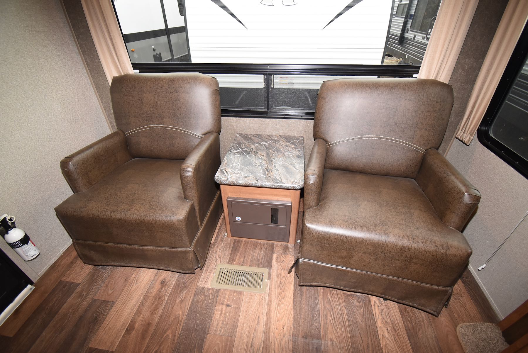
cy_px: 176
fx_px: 220
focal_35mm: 15
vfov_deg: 77.5
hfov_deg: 100.3
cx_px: 264
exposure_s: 1/60
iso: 800
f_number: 4.5
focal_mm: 10
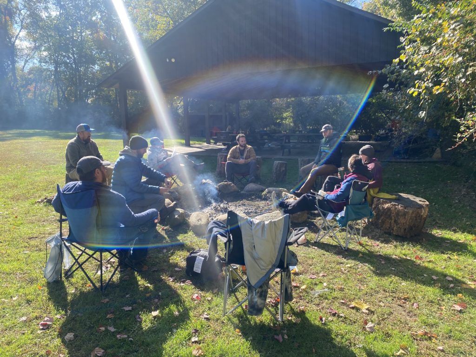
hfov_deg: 67.3
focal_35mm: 26
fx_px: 358
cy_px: 178
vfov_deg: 53.1
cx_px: 238
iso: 32
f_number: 1.8
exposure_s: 1/788
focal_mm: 4.25
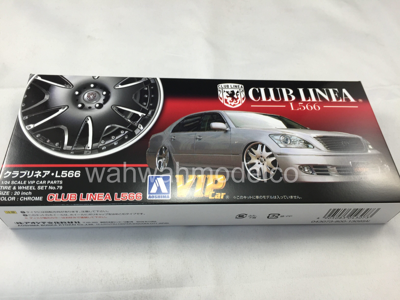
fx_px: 335
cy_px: 150
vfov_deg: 48.2
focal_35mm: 29
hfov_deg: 61.7
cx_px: 200
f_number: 2.2
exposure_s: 1/50
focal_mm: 4.15
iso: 40
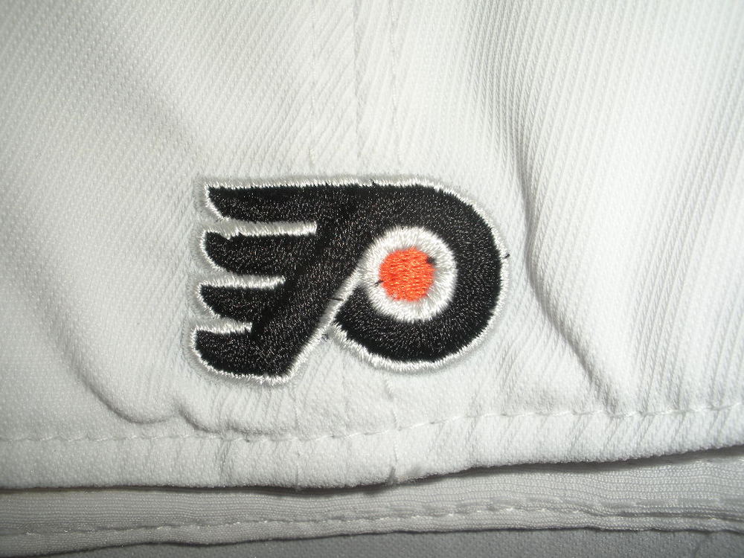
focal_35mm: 36
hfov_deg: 51.4
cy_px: 279
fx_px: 774
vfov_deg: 39.7
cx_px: 372
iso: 64
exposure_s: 1/60
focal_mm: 6.3
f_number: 5.6
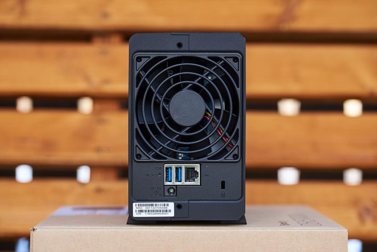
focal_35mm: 105
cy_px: 126
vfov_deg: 13.1
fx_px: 1100
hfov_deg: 19.4
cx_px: 188
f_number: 5.6
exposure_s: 1/100
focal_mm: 105
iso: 500
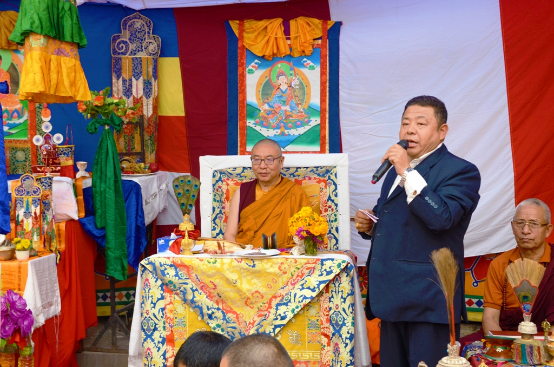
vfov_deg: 24.9
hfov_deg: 36.9
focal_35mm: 54
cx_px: 277
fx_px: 829
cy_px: 184
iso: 320
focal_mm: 36
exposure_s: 1/125
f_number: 5.6
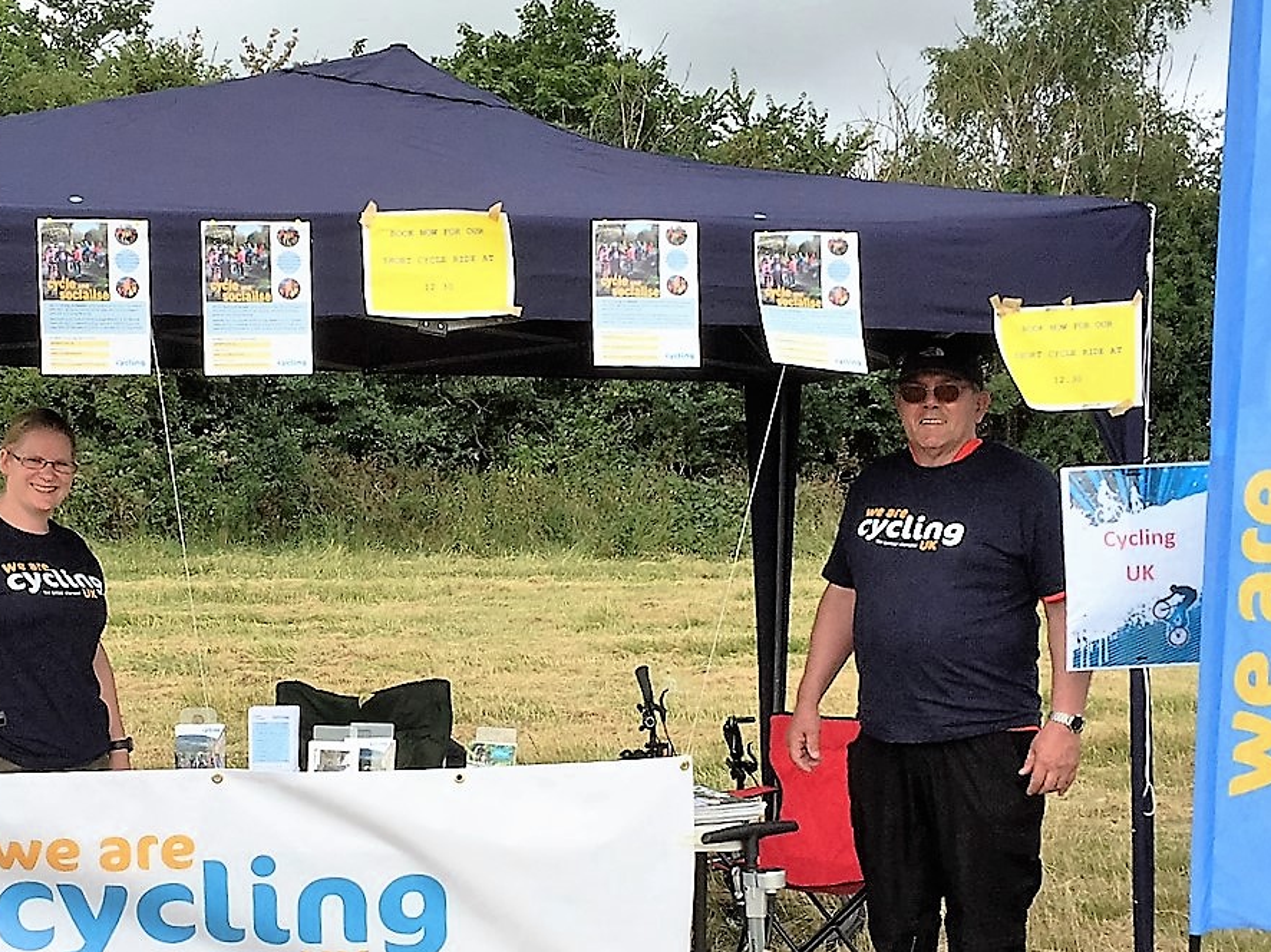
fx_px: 1835
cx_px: 454
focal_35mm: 50
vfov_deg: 28.8
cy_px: 683
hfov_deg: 37.9
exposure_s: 1/682
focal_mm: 4.15
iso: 32
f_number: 2.2
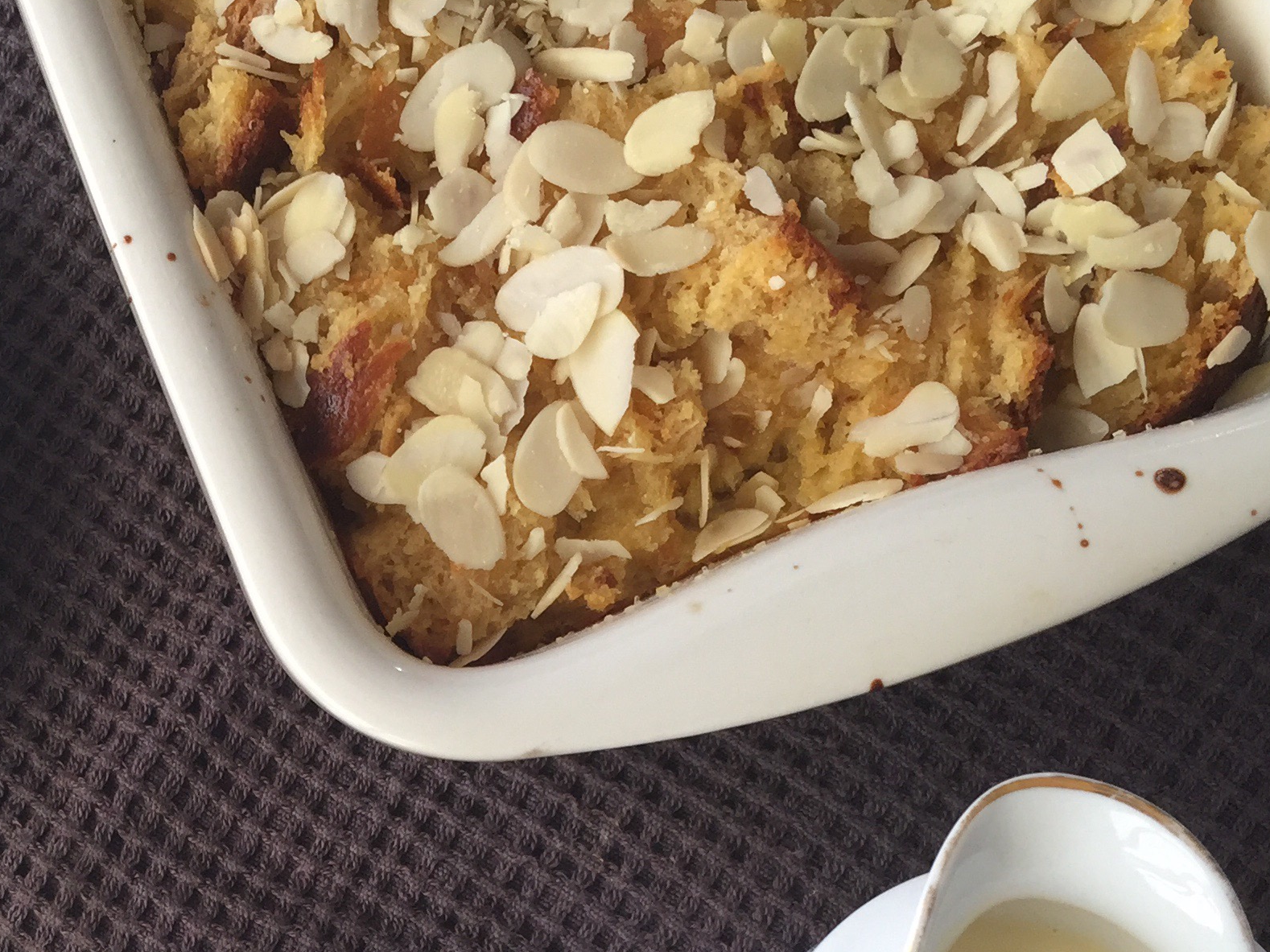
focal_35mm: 60
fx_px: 2201
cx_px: 186
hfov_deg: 31.1
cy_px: 952
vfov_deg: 23.4
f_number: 2.2
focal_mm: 4.15
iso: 50
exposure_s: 1/100
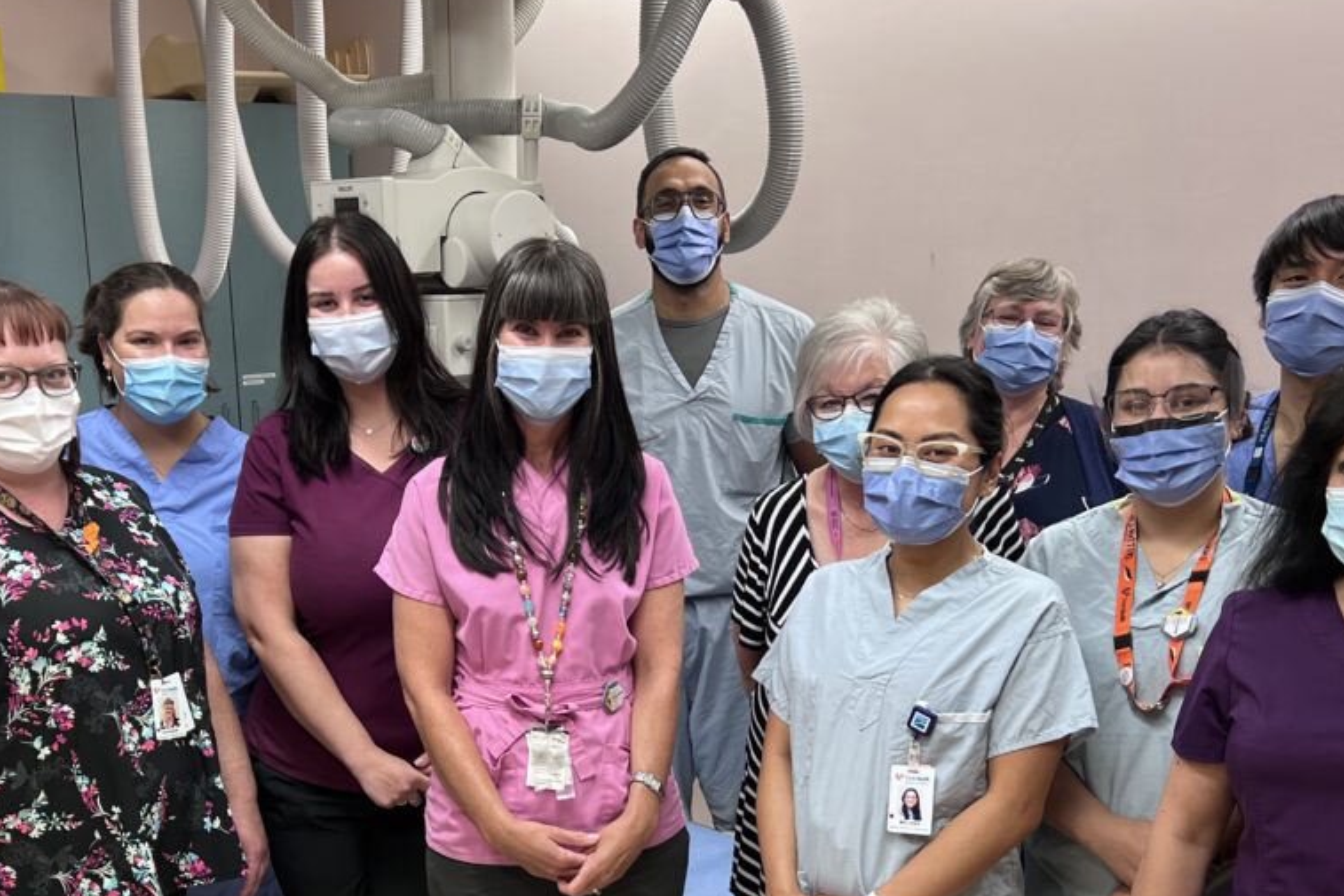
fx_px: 1680
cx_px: 542
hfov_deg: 43.4
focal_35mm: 45
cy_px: 730
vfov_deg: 29.1
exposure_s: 1/120
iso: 125
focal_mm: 5.7
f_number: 1.5
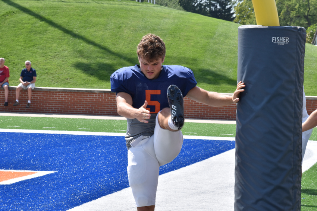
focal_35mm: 174
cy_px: 106
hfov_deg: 11.8
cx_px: 158
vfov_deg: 7.9
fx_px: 1532
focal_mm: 116
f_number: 18
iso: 200
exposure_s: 1/160
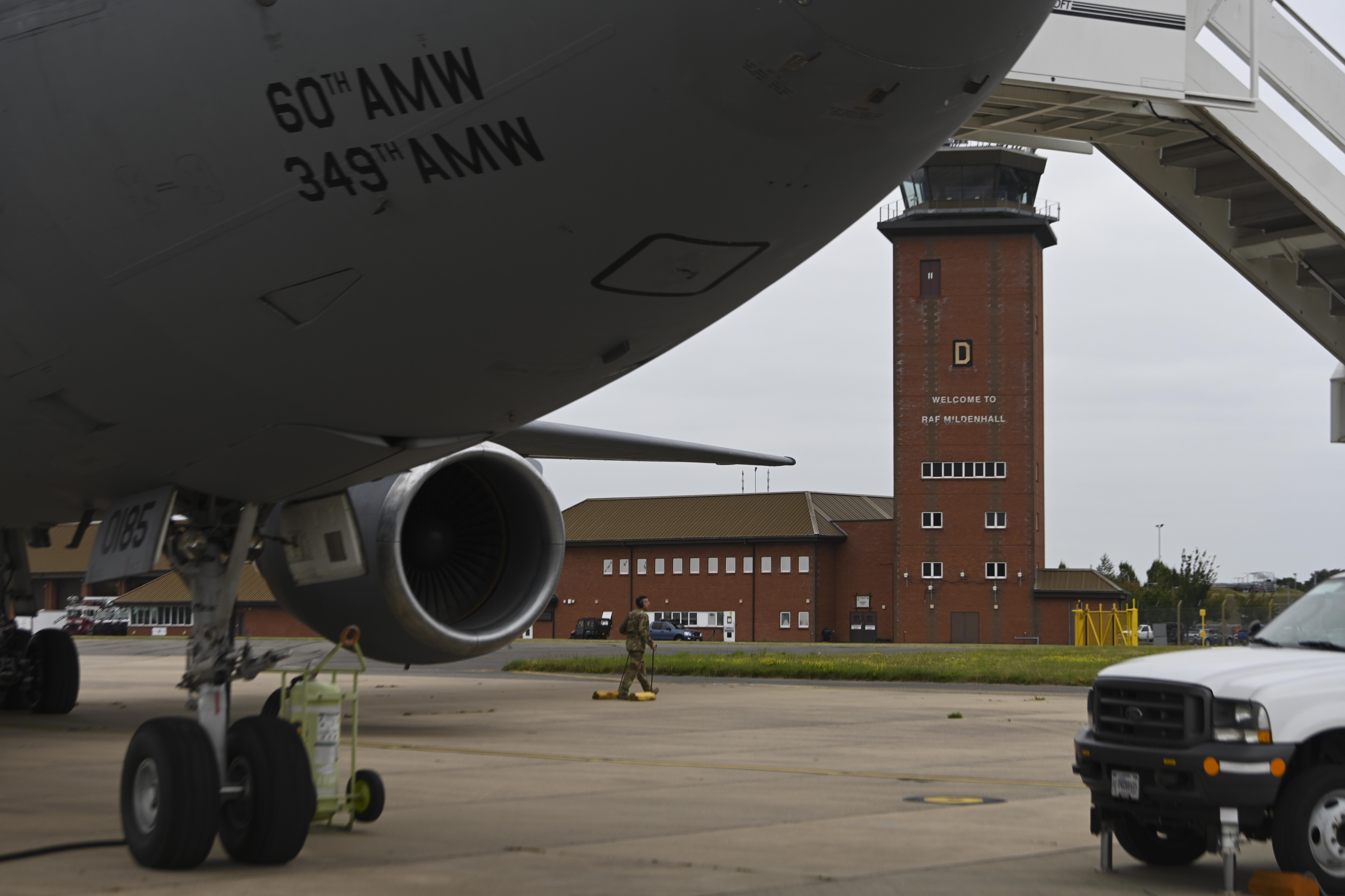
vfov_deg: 19.5
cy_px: 448
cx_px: 672
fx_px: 2615
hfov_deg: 28.8
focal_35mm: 70
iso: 200
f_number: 4
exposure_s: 1/400
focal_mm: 70
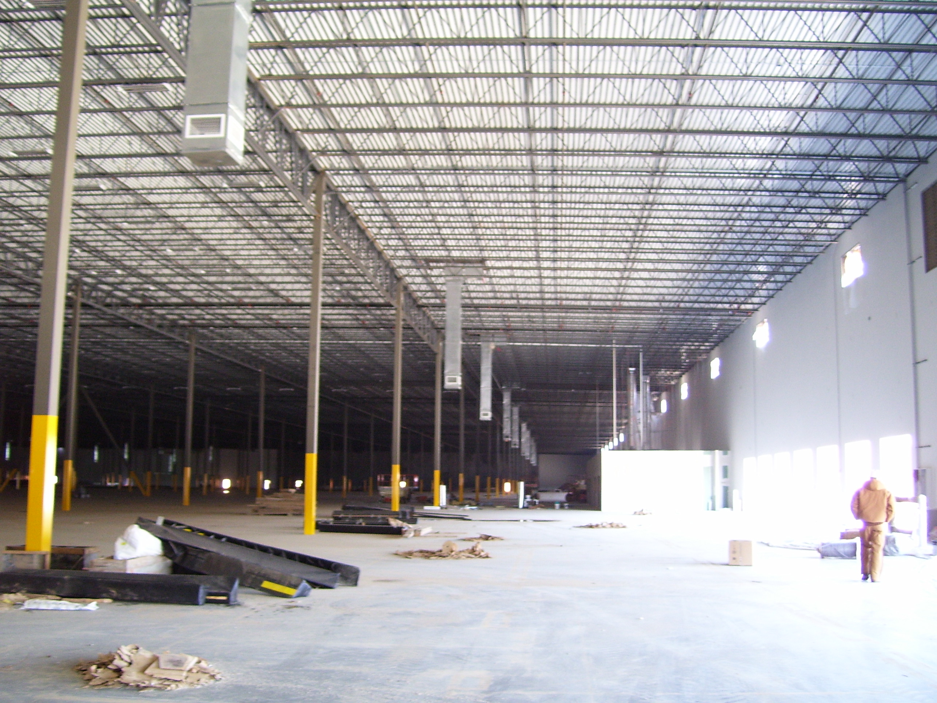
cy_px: 352
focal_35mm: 37
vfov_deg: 38.7
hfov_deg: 50.1
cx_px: 468
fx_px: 1002
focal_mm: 6
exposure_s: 1/20
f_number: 2.7
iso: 160
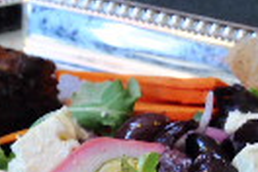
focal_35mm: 123
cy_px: 381
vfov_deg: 10.0
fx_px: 884
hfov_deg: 16.4
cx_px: 227
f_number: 5.6
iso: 800
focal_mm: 17
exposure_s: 1/40
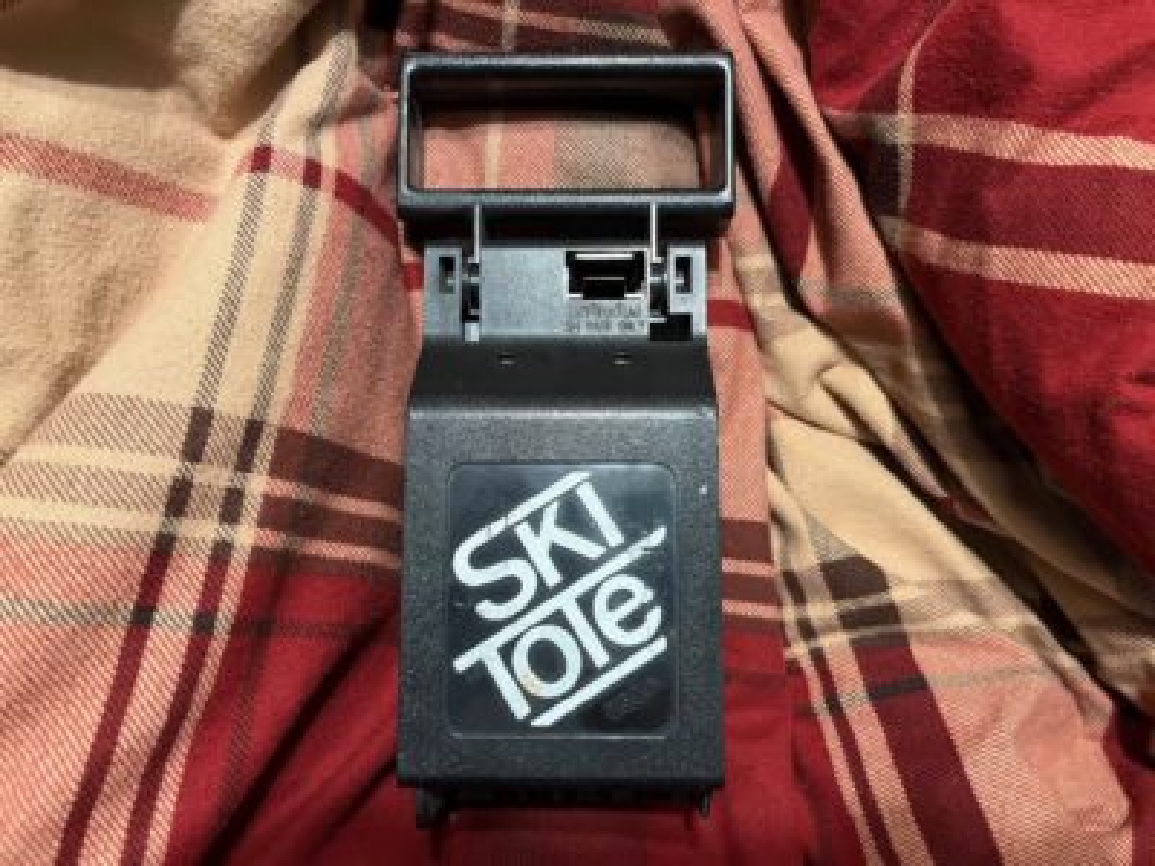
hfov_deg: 67.3
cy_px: 433
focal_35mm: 26
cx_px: 578
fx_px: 868
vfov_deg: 53.1
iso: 500
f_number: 1.6
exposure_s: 1/40
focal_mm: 5.1
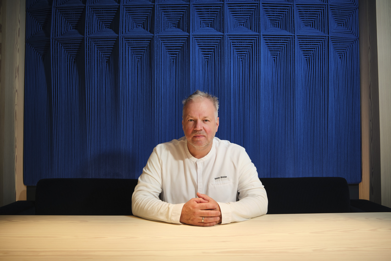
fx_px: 326
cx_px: 196
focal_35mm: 30
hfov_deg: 61.9
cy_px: 130
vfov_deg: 43.6
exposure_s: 1/50
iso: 400
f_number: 4
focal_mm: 20
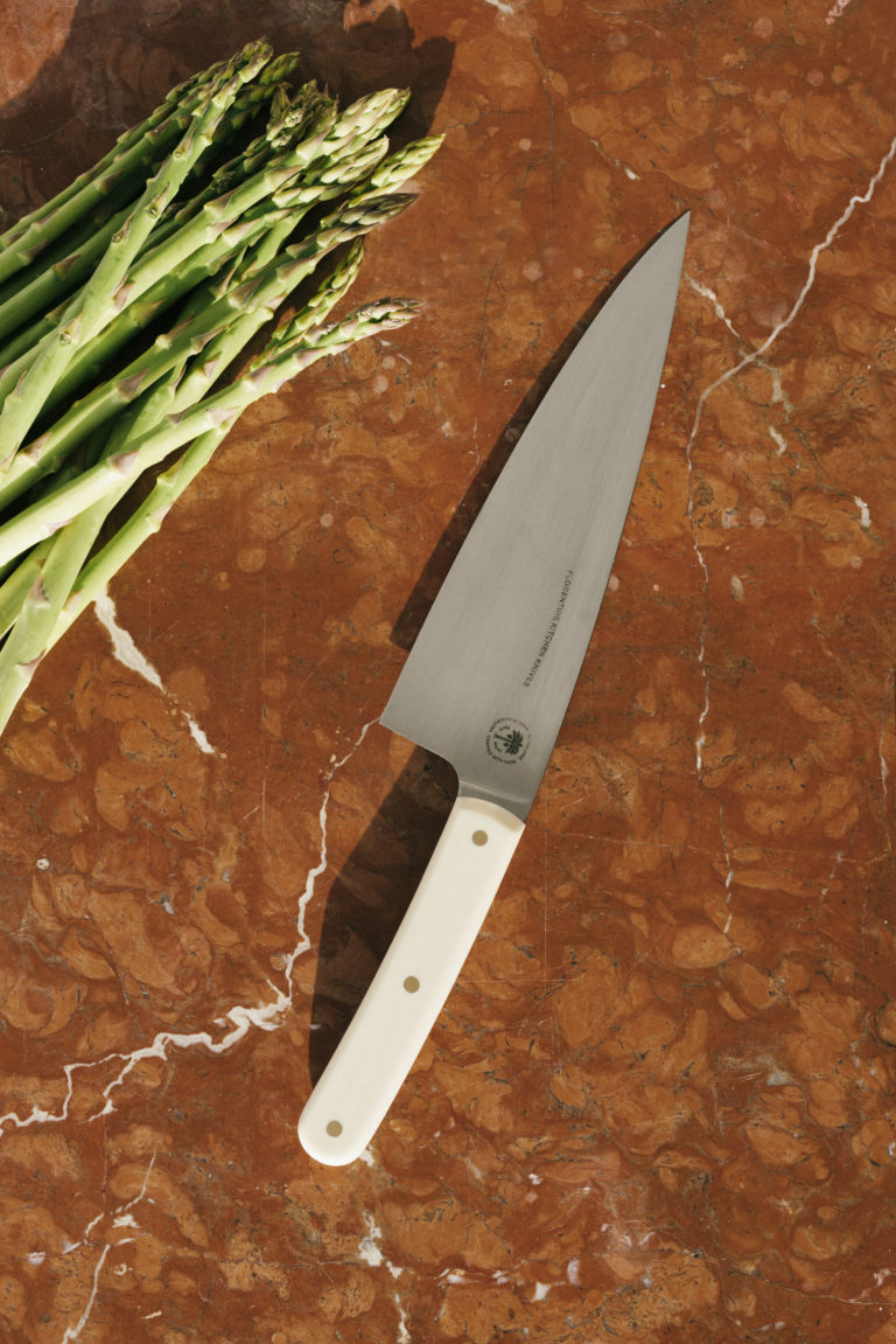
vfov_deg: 36.2
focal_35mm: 55
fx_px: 2052
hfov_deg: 24.6
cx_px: 448
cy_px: 672
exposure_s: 1/320
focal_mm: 55
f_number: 7.1
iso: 400
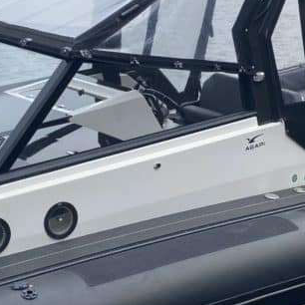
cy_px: 124
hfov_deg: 22.3
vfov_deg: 22.4
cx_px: 217
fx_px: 768
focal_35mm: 77
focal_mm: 4.25
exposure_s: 1/827
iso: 32
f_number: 1.8
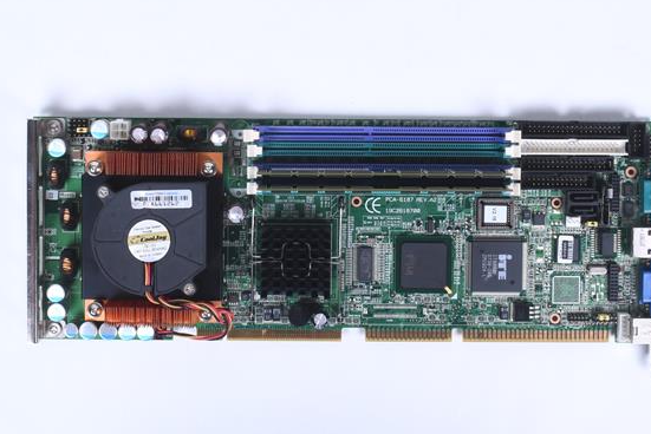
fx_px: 669
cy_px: 219
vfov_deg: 36.0
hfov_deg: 51.8
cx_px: 343
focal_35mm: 37
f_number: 14
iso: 200
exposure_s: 1/200
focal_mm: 23
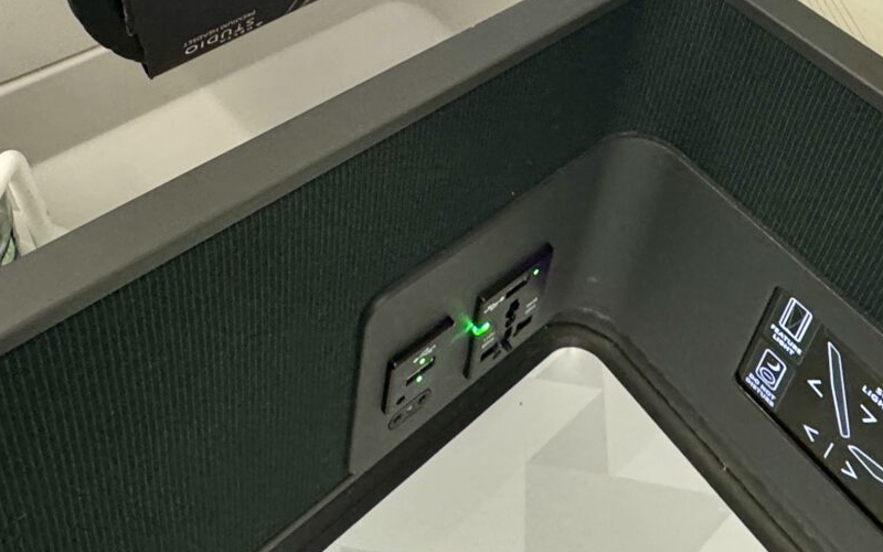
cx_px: 453
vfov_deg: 26.8
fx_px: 914
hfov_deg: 51.5
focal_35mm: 38
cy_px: -214
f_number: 2.2
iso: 320
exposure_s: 1/52
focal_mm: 2.22
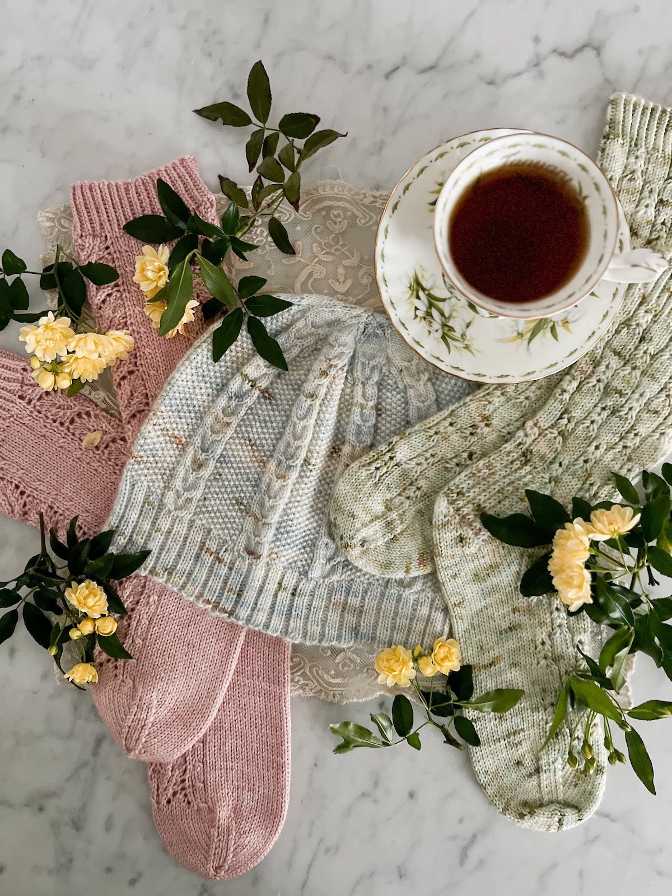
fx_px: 673
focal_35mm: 26
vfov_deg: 67.3
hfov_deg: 53.1
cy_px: 448
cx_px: 336
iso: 640
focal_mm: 5.7
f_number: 1.5
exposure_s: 1/30
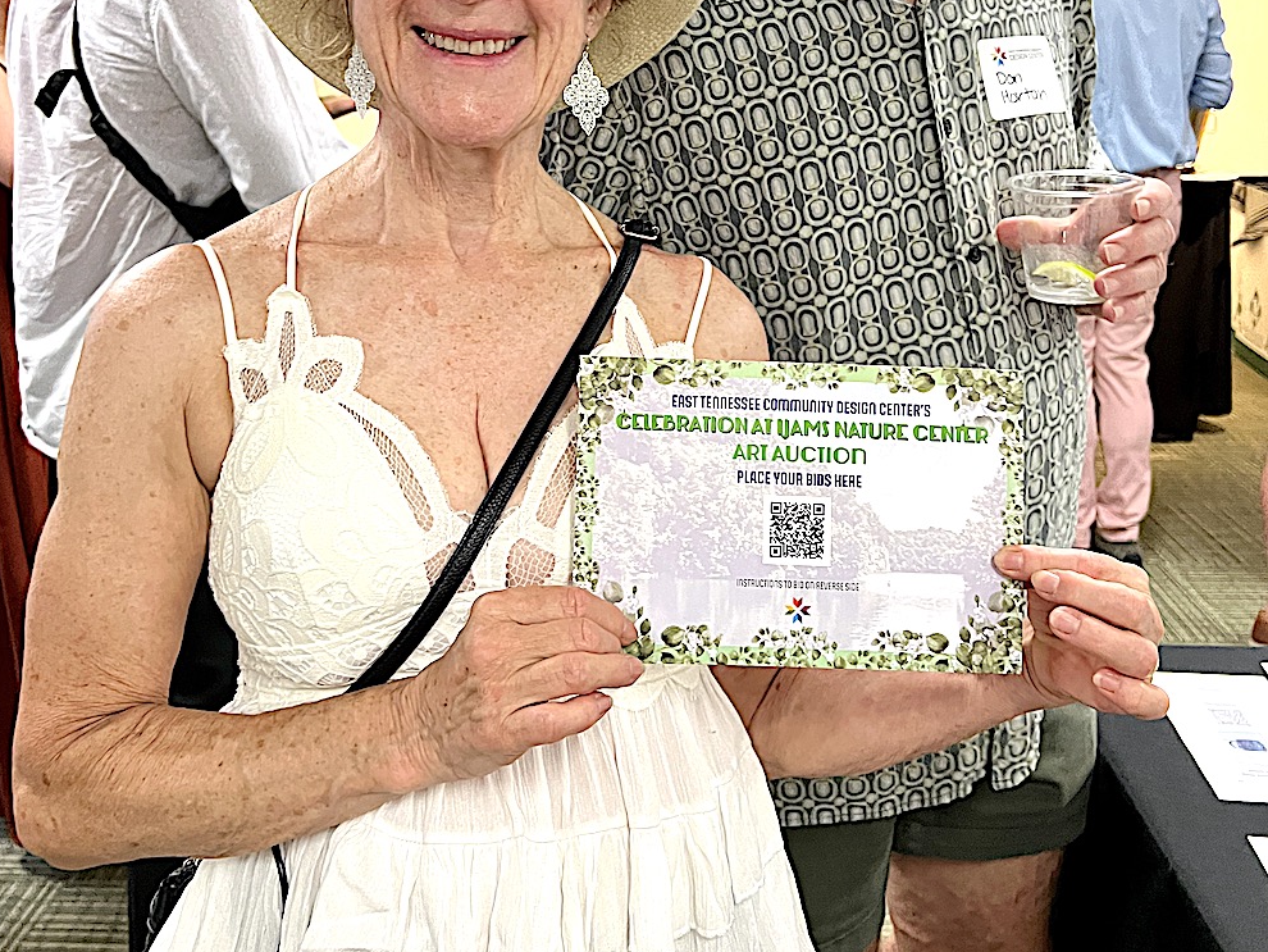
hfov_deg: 52.6
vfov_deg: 39.8
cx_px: 629
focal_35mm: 35
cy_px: 254
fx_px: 1282
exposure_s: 1/40
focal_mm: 5.7
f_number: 1.5
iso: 400
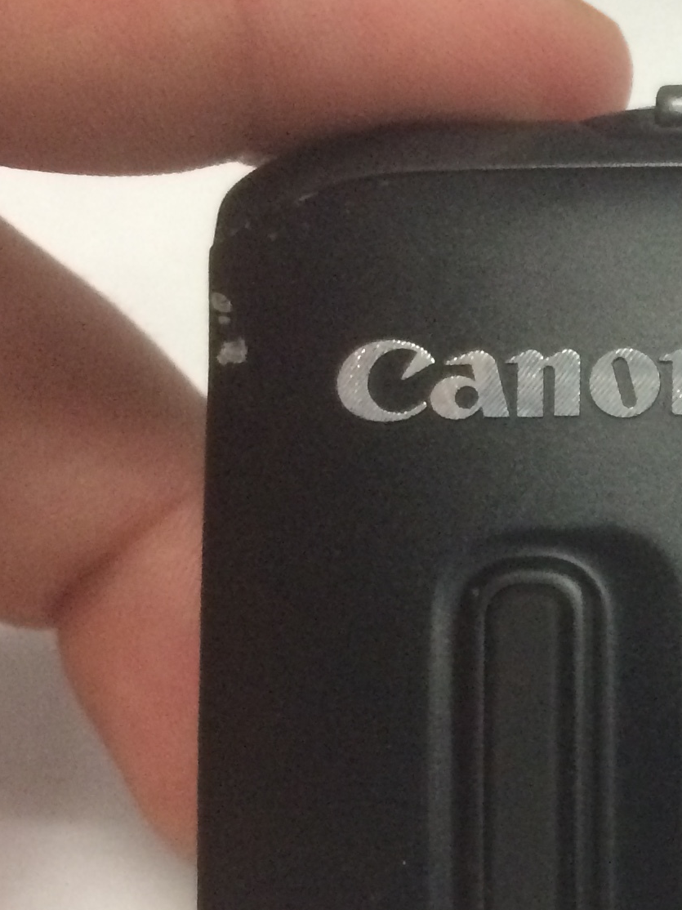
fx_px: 2234
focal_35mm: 85
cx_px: 1083
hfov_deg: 15.7
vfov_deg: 22.6
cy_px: 759
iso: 250
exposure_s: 1/30
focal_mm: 4.15
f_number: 2.2
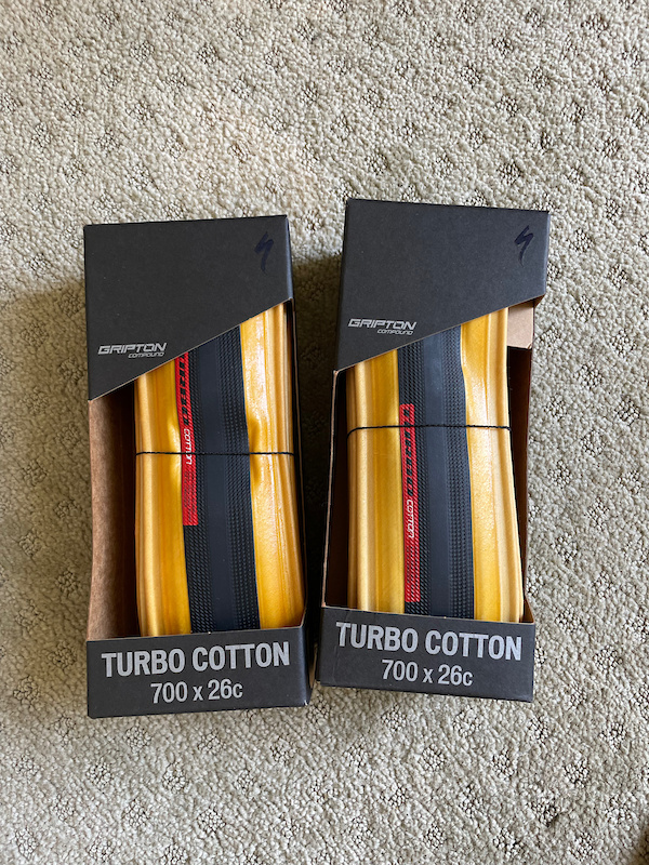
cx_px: 324
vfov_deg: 67.3
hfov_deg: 53.1
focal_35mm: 26
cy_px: 432
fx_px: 650
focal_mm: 4.2
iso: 125
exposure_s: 1/121
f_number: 1.6
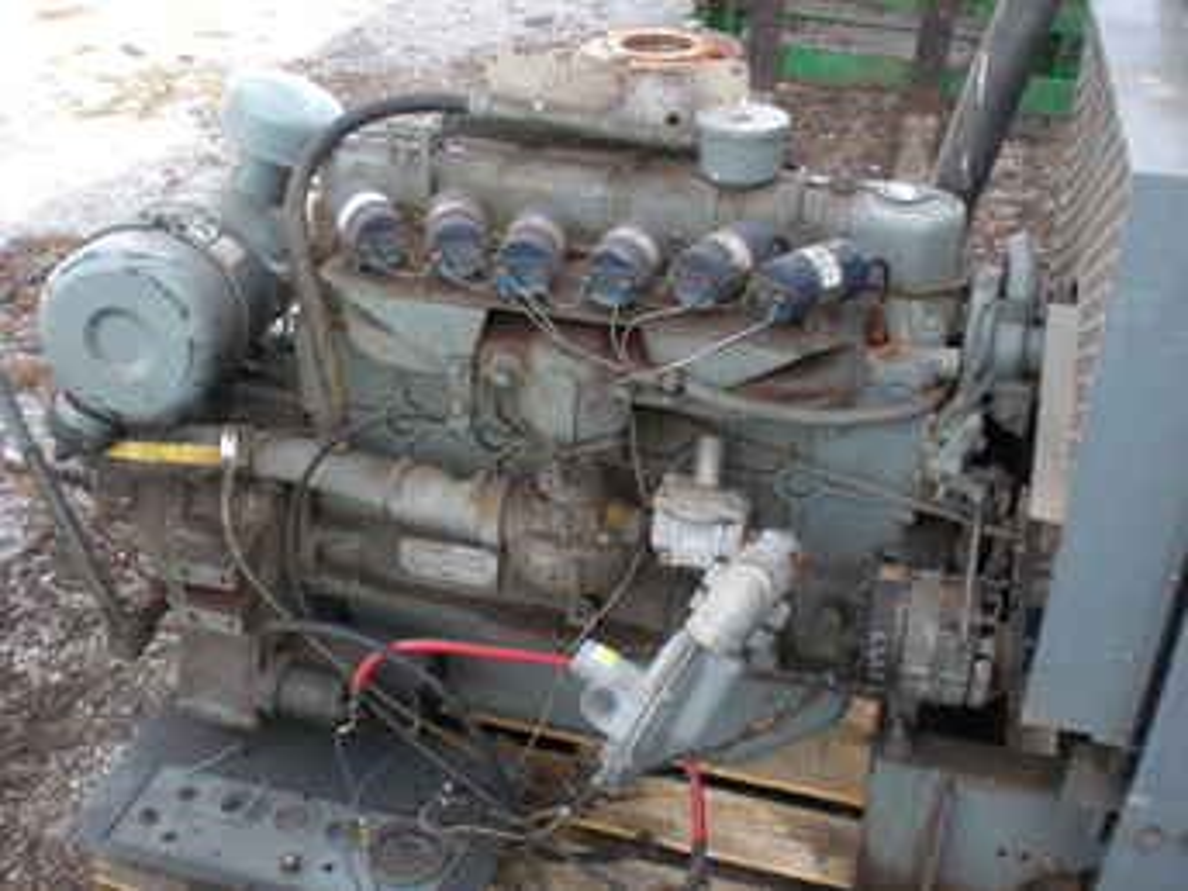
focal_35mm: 38
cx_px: 594
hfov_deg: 49.0
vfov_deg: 37.7
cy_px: 446
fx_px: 1304
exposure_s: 1/80
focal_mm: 6.3
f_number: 3.1
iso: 64
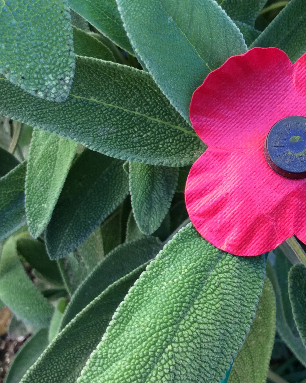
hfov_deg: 28.9
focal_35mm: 50
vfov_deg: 37.3
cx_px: 281
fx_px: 566
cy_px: 175
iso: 64
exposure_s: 1/100
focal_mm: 3.3
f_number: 2.4
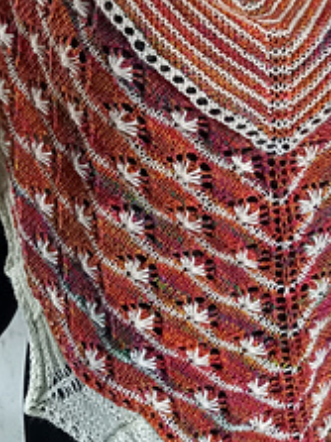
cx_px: 97
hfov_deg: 25.9
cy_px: 95
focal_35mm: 56
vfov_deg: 33.5
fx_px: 715
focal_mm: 4.65
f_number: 1.8
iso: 640
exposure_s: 1/25
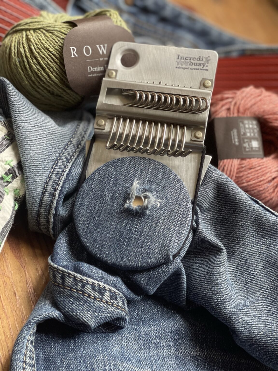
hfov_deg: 22.9
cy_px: 186
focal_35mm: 64
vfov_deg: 30.3
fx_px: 685
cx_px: 139
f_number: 2.2
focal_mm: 7.5
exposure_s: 1/121
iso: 100
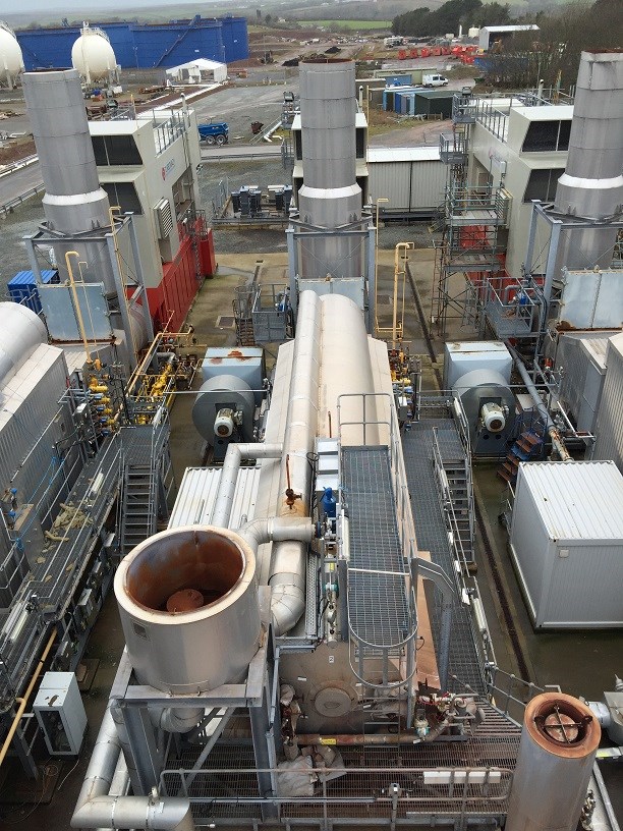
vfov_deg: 61.7
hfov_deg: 48.2
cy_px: 416
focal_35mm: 29
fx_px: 696
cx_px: 312
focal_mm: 4.15
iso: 32
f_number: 2.2
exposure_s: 1/494
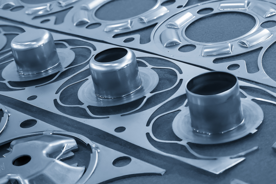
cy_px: 92
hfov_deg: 27.0
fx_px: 575
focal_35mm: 75
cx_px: 138
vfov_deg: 18.2
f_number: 5
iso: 2000
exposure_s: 1/250
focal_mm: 50
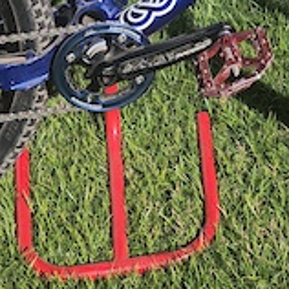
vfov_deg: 15.2
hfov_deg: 16.8
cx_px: 212
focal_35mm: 103
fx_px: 973
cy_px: -185
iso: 12
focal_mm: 6.4
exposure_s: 1/1205
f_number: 1.8
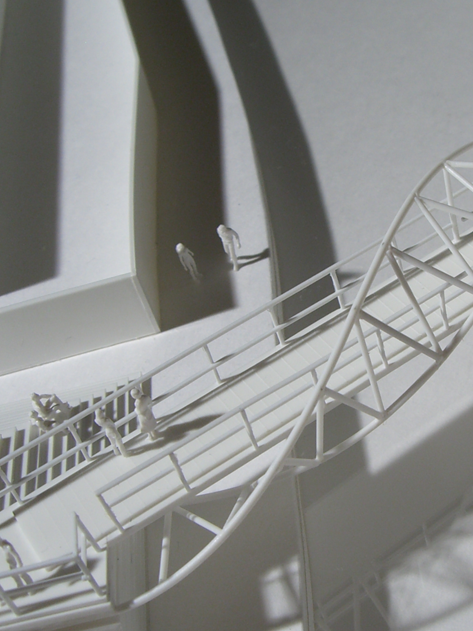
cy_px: 288
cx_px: 411
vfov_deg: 30.7
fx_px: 1148
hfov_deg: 22.8
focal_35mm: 63
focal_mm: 6.2
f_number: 4.3
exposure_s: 1/200
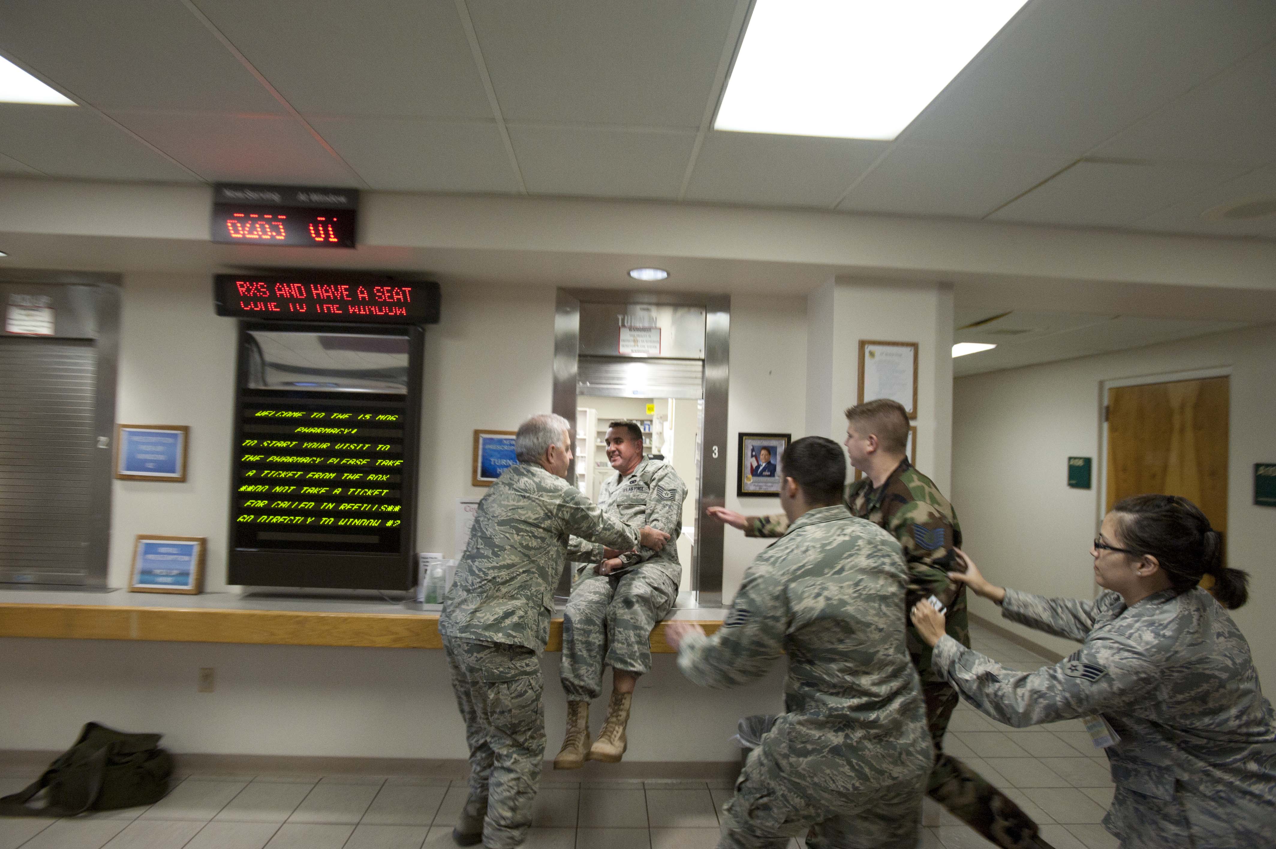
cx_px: 638
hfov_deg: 93.3
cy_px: 424
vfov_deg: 70.4
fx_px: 602
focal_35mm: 17
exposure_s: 1/125
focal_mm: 17
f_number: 5.6
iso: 3200
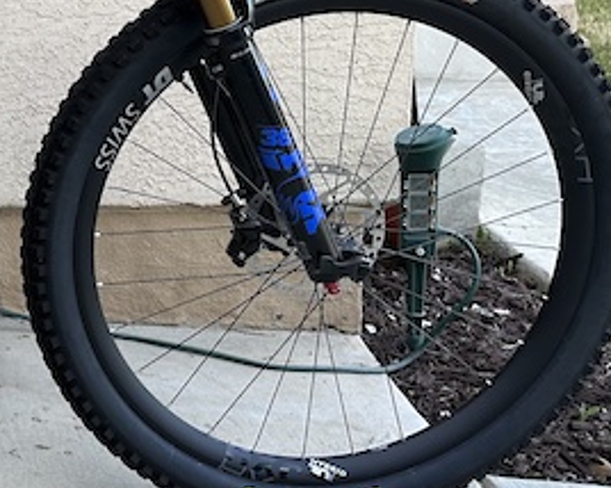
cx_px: -217
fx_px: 1265
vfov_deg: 21.4
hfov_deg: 23.5
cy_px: 55
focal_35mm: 70
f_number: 1.78
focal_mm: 6.86
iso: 80
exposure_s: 1/258
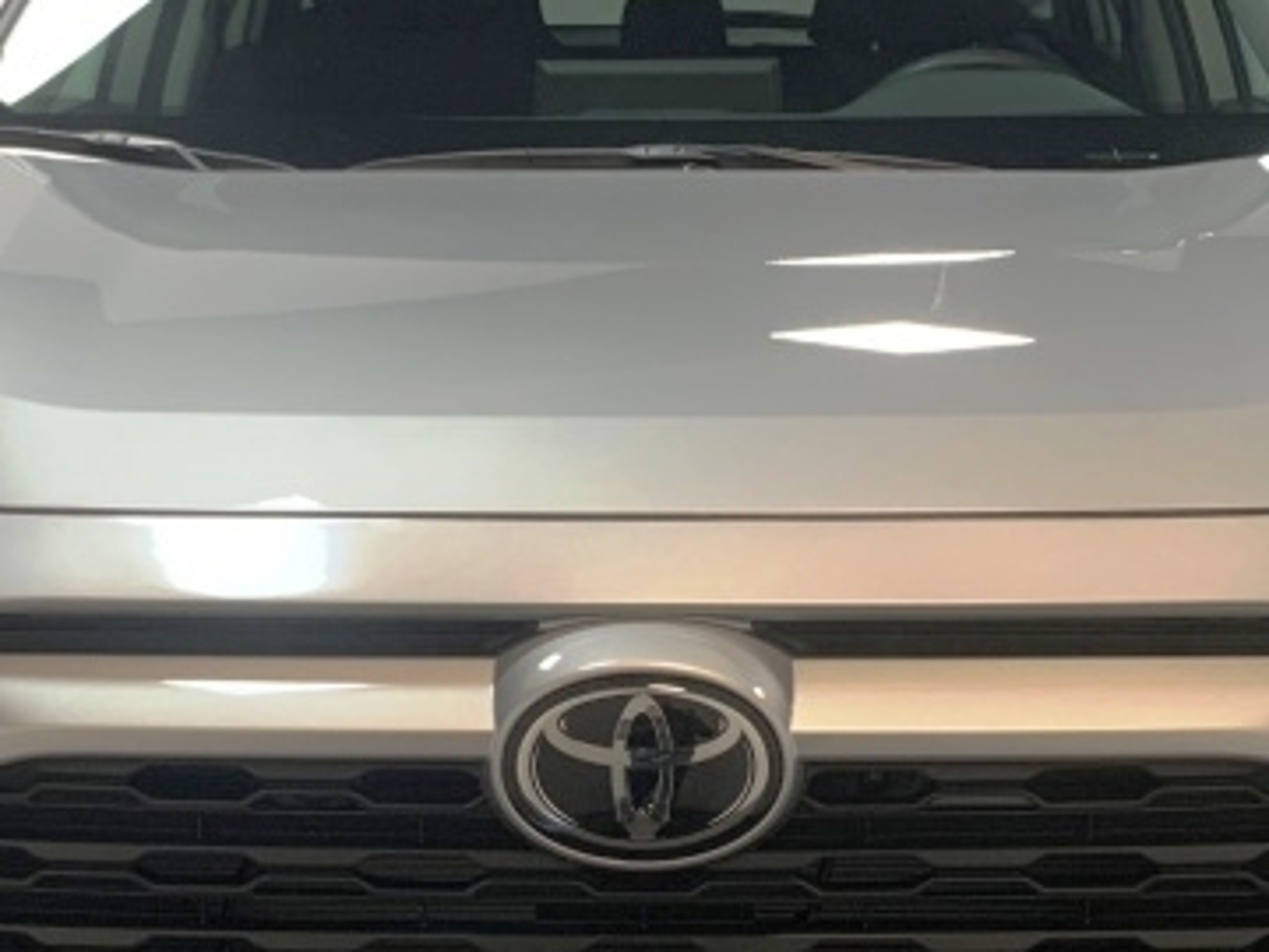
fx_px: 2713
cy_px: 698
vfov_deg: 19.8
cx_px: 649
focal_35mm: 74
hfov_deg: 26.3
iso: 160
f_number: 1.8
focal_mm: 4.25
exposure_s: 1/60
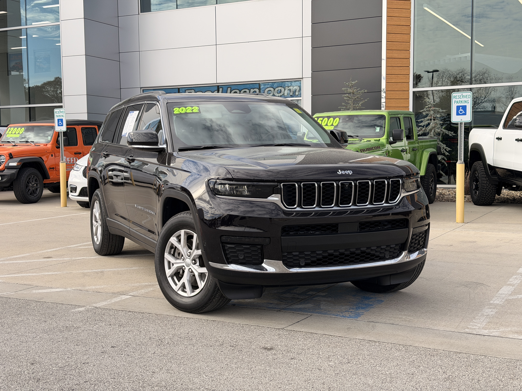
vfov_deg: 30.3
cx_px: 261
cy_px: 196
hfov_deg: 39.7
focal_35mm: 48
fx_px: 724
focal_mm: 6.76
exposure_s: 1/2667
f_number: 1.78
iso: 80
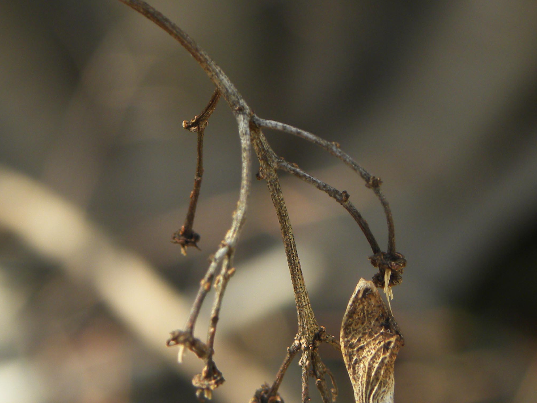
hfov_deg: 10.5
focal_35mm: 188
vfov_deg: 7.9
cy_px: 164
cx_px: 103
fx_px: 2917
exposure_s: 1/154
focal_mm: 16.9
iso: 64
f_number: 4.5
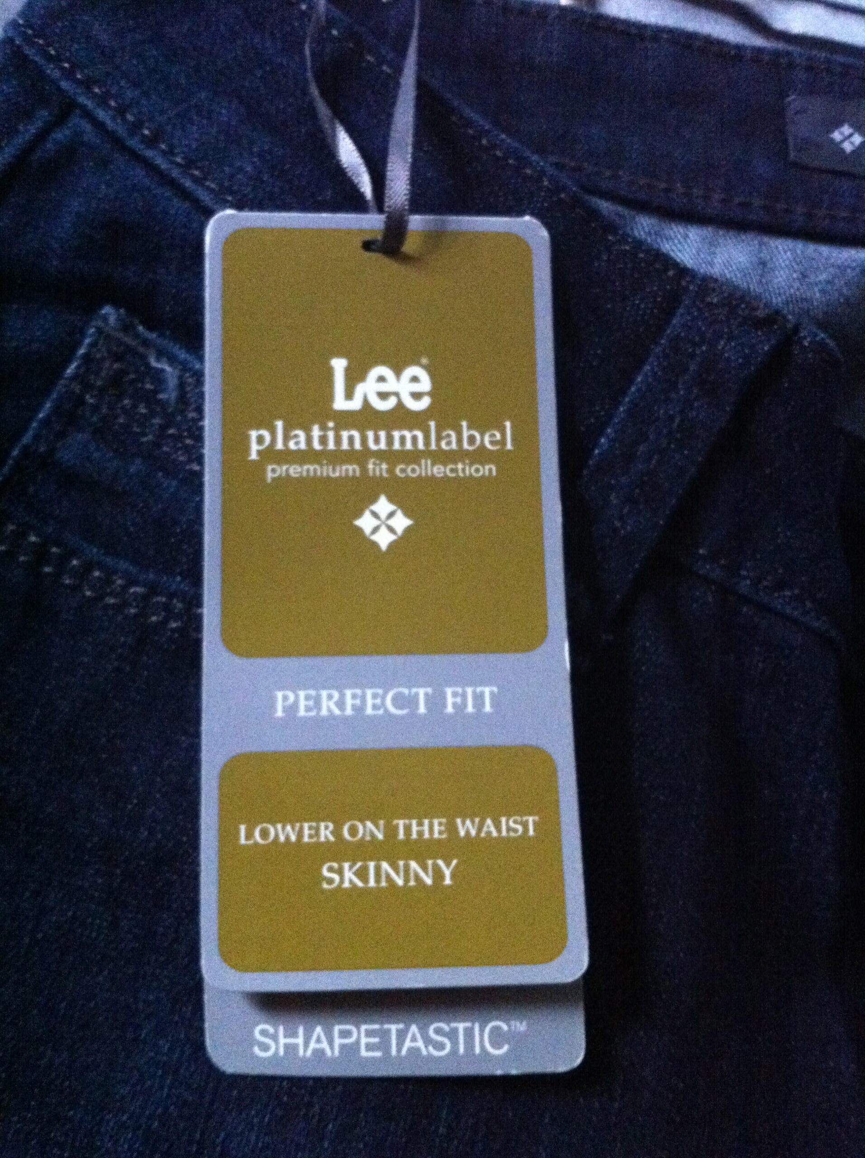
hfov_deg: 40.6
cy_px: 579
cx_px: 432
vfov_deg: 52.7
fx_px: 1169
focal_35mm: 35
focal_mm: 3.85
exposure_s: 1/15
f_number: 2.8
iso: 1000
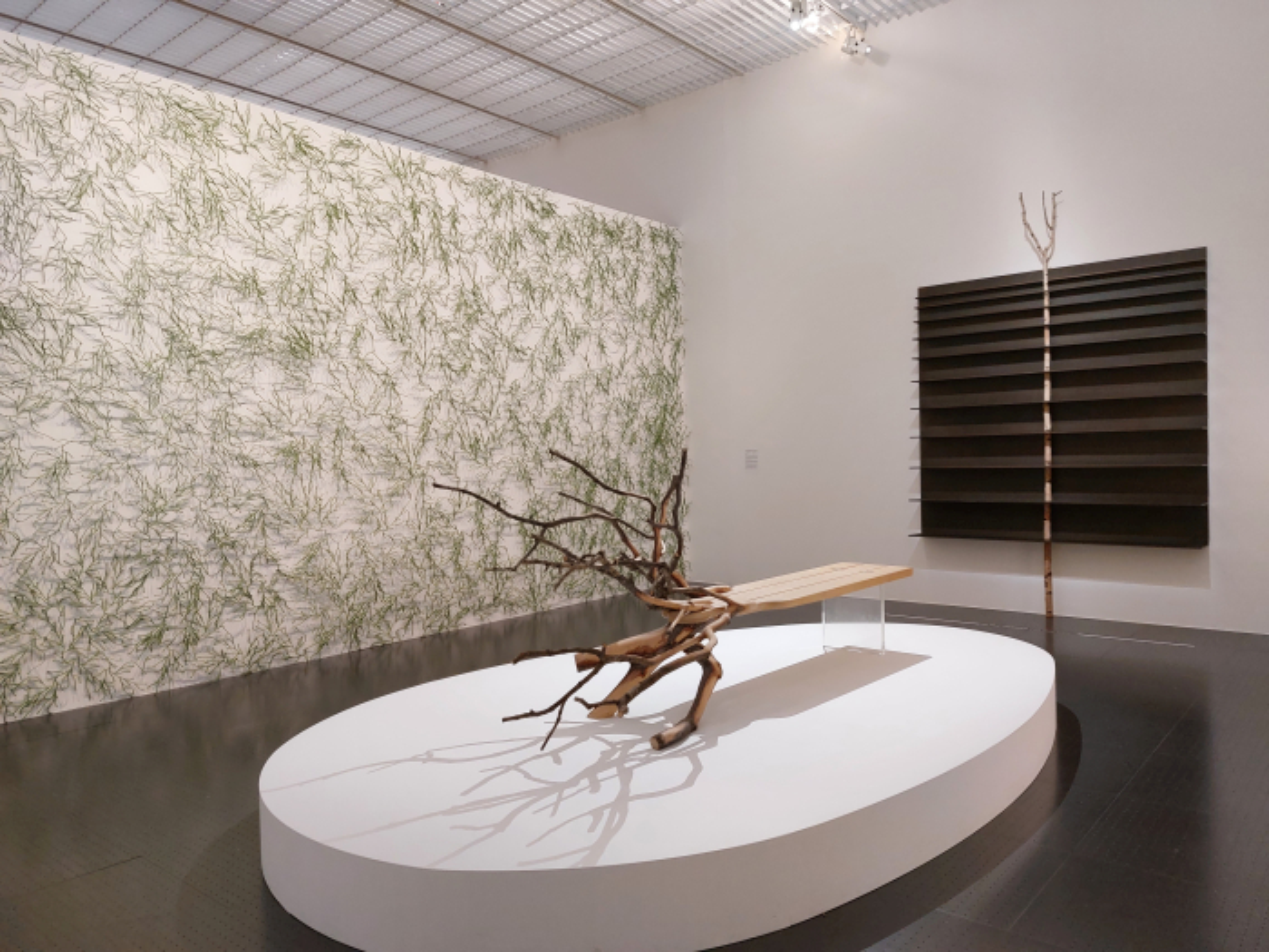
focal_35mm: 24
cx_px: 634
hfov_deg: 71.6
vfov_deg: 56.8
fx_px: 880
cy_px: 476
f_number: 1.8
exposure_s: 1/33
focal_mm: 5.23
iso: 400
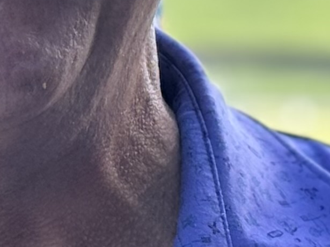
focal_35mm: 341
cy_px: 108
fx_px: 3250
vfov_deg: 4.4
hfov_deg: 5.8
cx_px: -43
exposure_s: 1/736
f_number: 1.6
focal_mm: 5.96
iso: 32
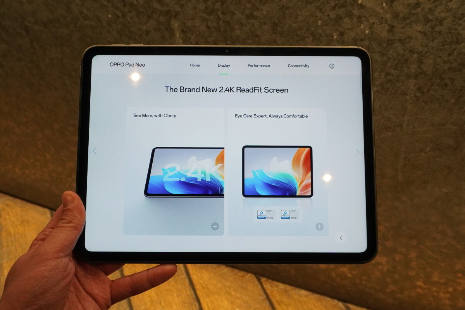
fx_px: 387
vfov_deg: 43.6
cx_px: 232
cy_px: 155
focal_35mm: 30
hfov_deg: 61.9
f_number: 5.6
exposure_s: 1/160
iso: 1600
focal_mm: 20
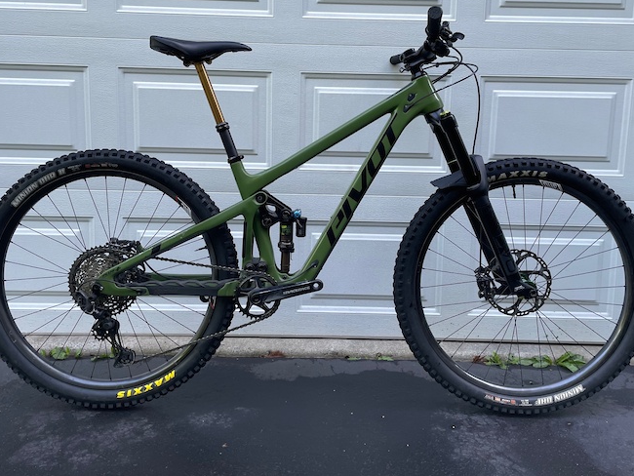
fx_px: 586
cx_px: 318
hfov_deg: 56.8
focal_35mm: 32
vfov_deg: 43.9
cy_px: 186
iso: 50
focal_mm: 4.2
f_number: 1.6
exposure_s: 1/121
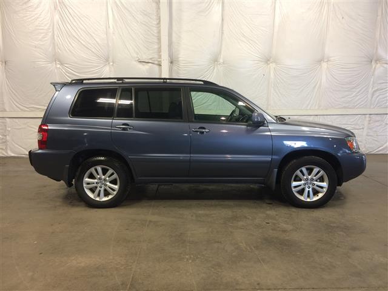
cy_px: 146
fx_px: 325
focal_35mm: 29
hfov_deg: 61.7
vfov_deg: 48.2
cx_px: 194
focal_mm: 4.15
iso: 64
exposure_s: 1/30
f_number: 2.2
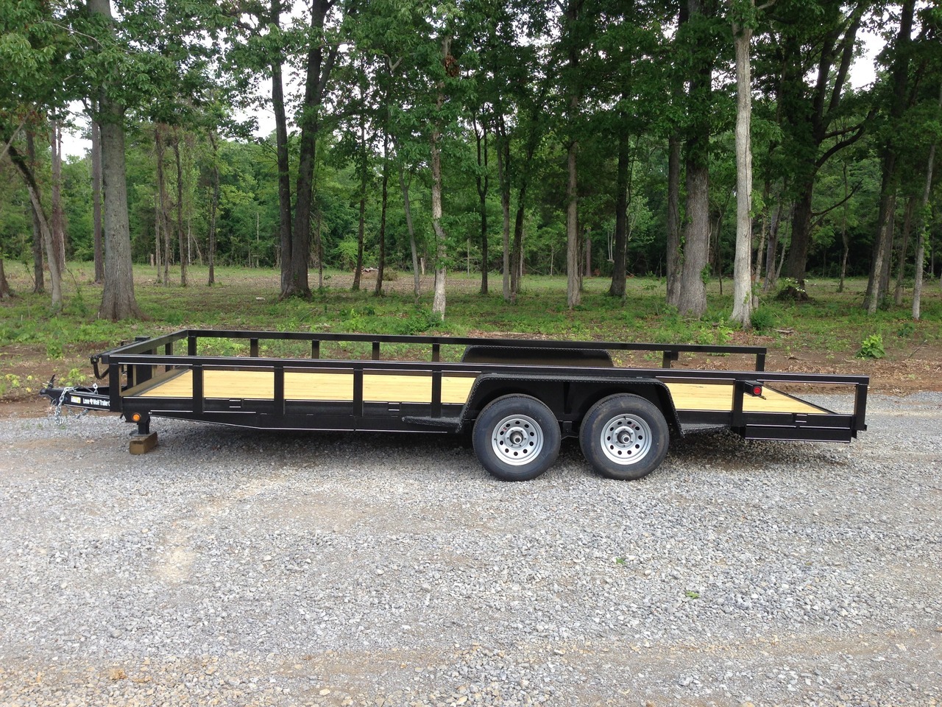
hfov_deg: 55.4
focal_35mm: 33
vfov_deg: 42.9
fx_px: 898
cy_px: 354
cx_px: 471
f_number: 2.4
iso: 50
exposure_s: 1/169
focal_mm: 4.12
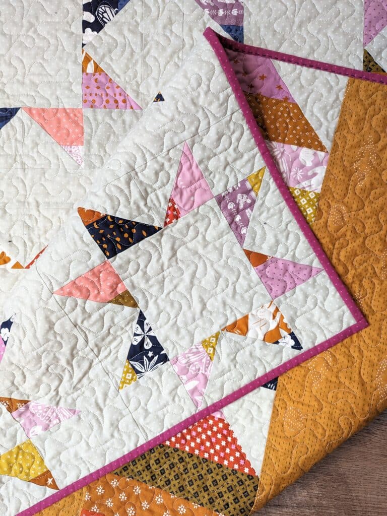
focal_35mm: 24
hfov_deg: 56.8
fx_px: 358
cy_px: 258
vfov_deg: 71.6
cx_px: 194
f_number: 1.85
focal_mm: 6.81
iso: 133
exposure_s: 1/90
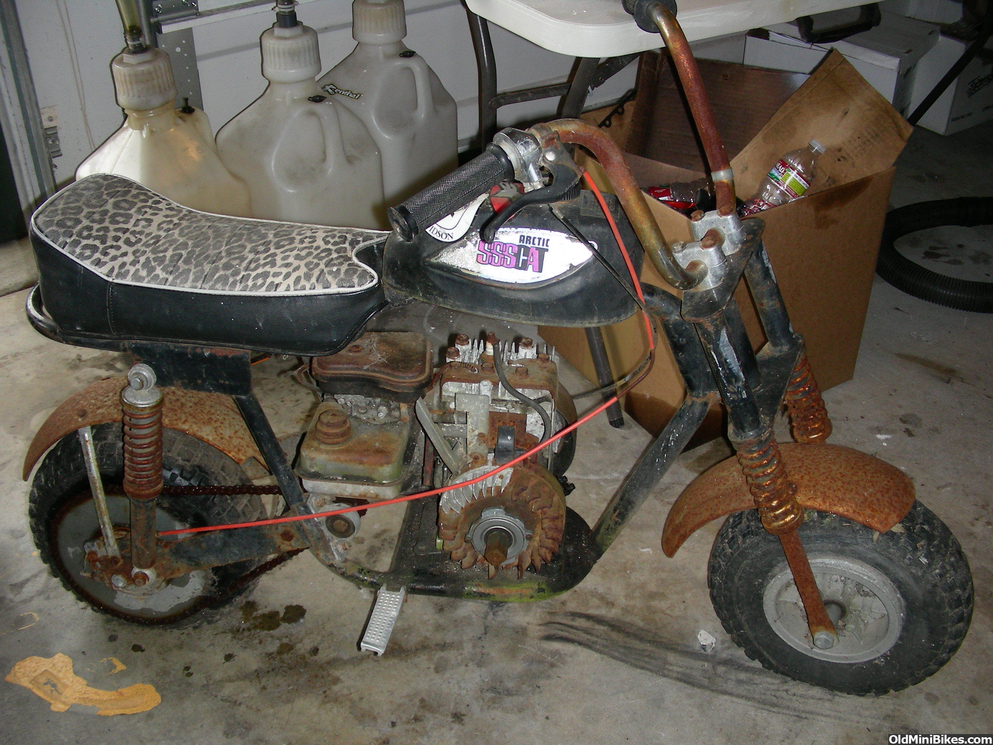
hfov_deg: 49.0
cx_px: 496
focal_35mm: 38
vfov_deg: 37.7
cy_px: 372
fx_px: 1090
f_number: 3.5
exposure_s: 1/60.1
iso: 50
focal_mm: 6.3
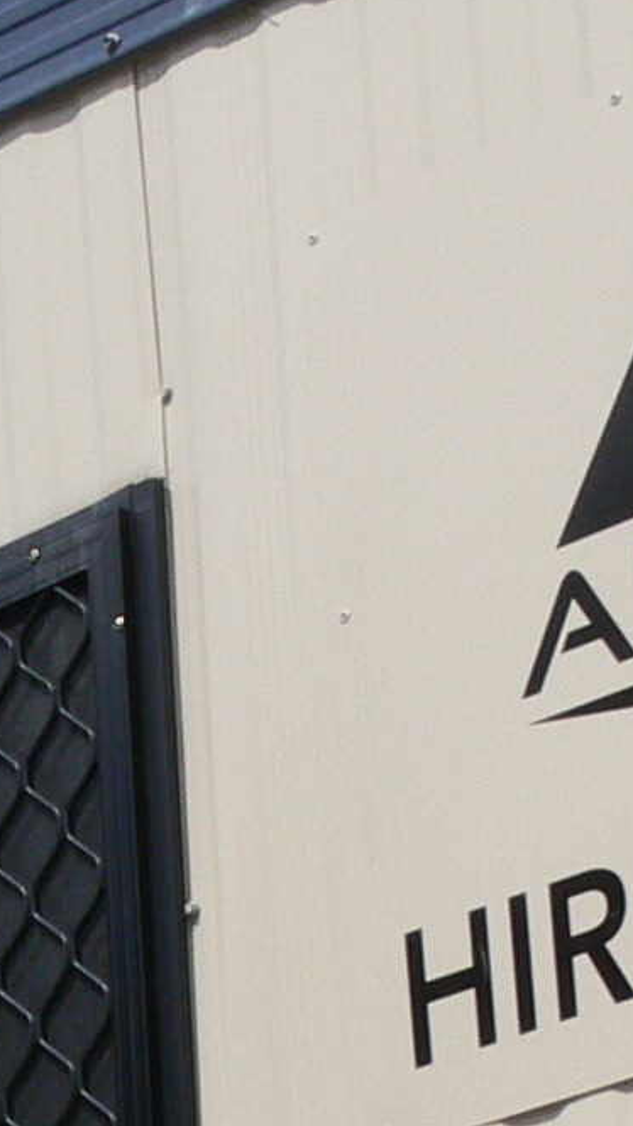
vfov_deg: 10.6
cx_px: -729
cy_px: 1534
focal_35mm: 198
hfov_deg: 5.9
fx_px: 5909
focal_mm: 7.9
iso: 80
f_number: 7.1
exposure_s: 1/400
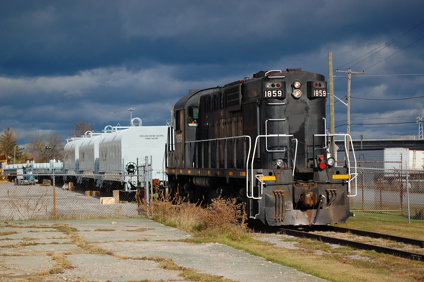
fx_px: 1266
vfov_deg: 12.7
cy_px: 148
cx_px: 192
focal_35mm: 108
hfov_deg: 19.0
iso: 200
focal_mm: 65
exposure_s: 1/1600
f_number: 4.5
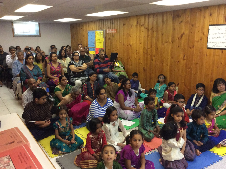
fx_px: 209
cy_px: 84
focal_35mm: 32
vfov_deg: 44.1
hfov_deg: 56.9
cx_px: 113
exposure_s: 1/24
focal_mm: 3.3
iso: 250
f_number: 2.4
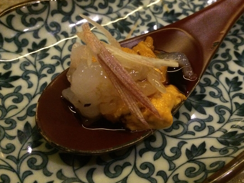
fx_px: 247
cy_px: 83
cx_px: 138
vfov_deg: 40.7
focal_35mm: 35
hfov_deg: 52.5
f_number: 2.2
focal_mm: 4.12
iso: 640
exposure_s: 1/15
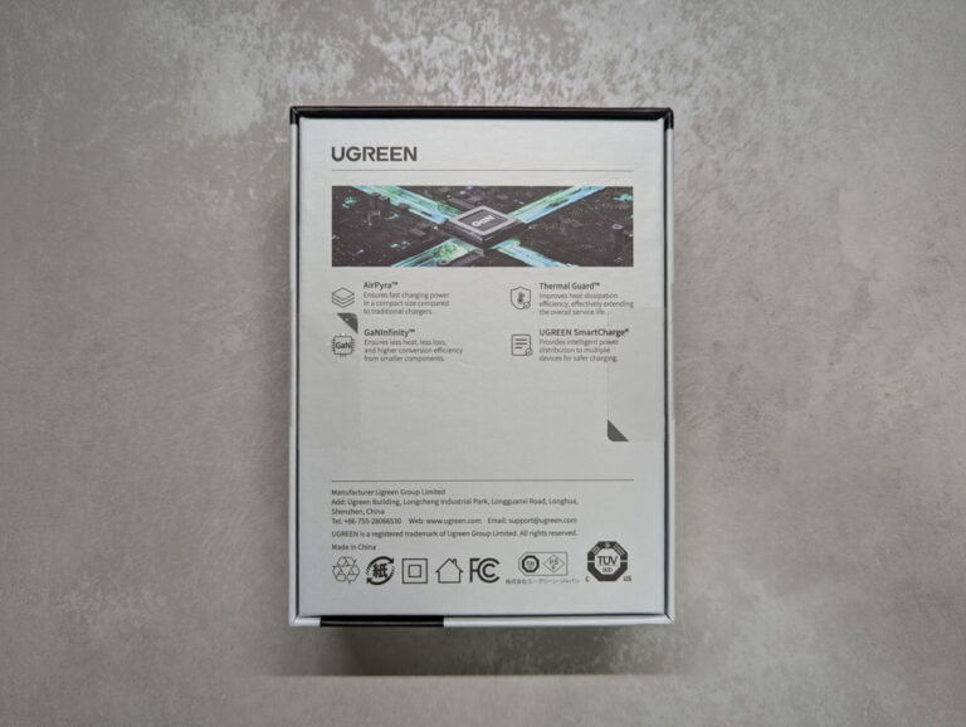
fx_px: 671
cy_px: 364
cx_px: 483
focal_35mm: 24
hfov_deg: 71.5
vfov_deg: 56.9
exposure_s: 1/68.4
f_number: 1.85
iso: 59
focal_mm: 6.81
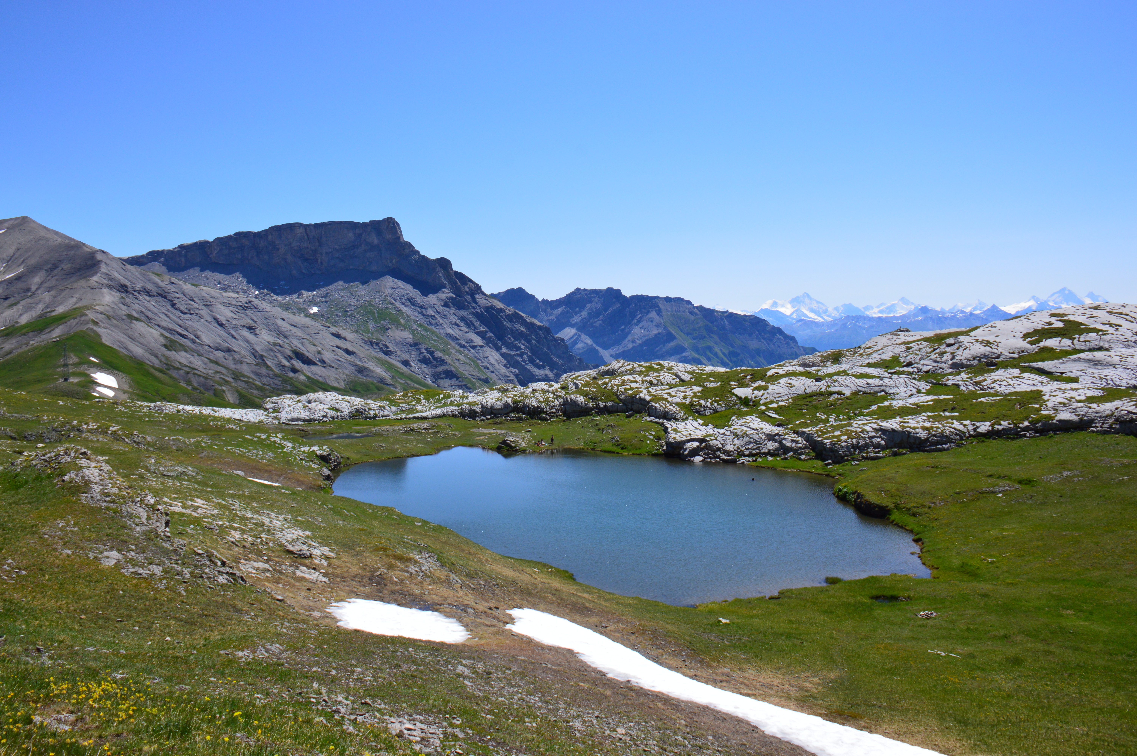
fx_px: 852
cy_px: 378
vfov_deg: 47.8
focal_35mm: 27
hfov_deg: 67.4
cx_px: 568
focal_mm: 18
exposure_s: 1/500
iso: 400
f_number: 11
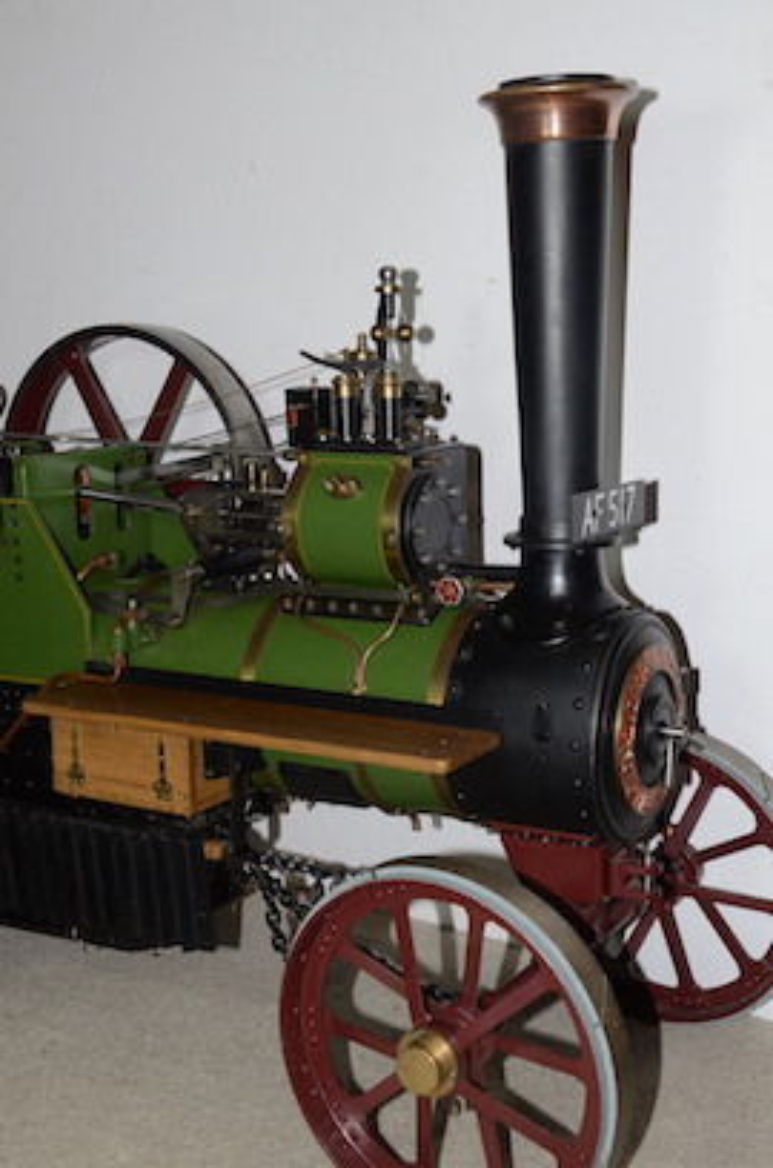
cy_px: 584
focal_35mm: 51
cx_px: 386
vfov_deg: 39.0
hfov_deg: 26.4
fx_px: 1651
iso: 800
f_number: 10
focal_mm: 34
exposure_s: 1/60
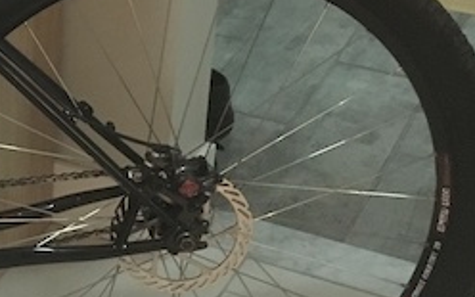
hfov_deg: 18.8
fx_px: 1282
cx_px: -213
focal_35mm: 99
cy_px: 84
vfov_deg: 13.2
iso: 500
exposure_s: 1/15
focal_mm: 4.15
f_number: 2.2
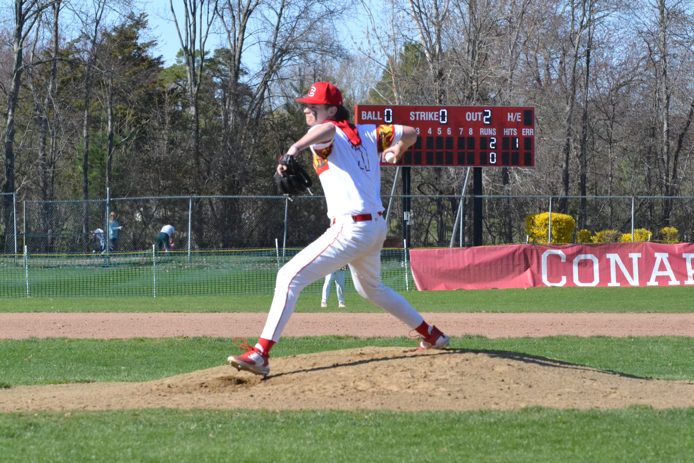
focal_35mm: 232
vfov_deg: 5.9
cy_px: 232
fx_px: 4482
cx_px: 347
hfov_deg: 8.9
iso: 3200
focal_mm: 155
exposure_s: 1/3200
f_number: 10
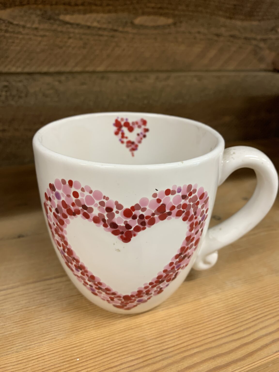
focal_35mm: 26
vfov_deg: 67.3
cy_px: 186
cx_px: 140
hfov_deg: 53.1
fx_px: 279
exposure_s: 1/60
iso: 100
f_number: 1.8
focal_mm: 4.25
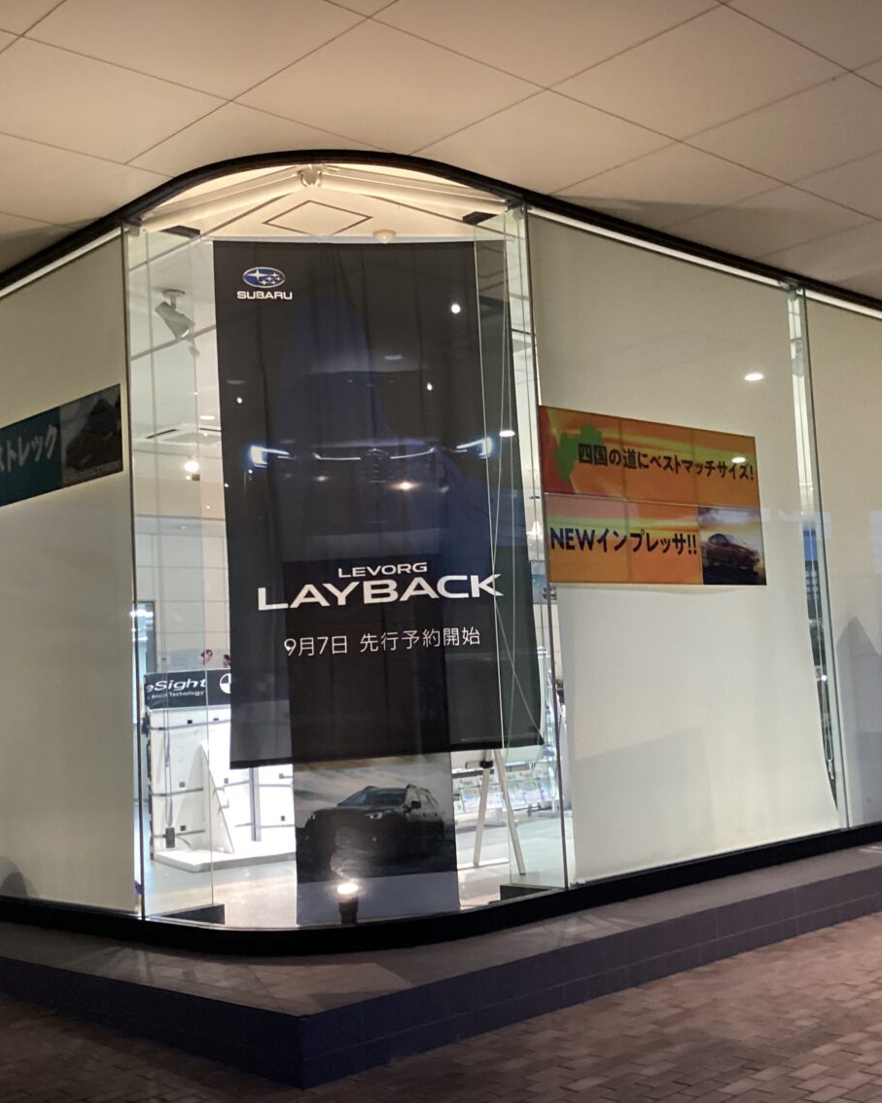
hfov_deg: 36.4
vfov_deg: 44.8
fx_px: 1338
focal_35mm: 41
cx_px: 520
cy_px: 556
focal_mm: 3.3
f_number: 2.4
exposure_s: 1/40
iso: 320
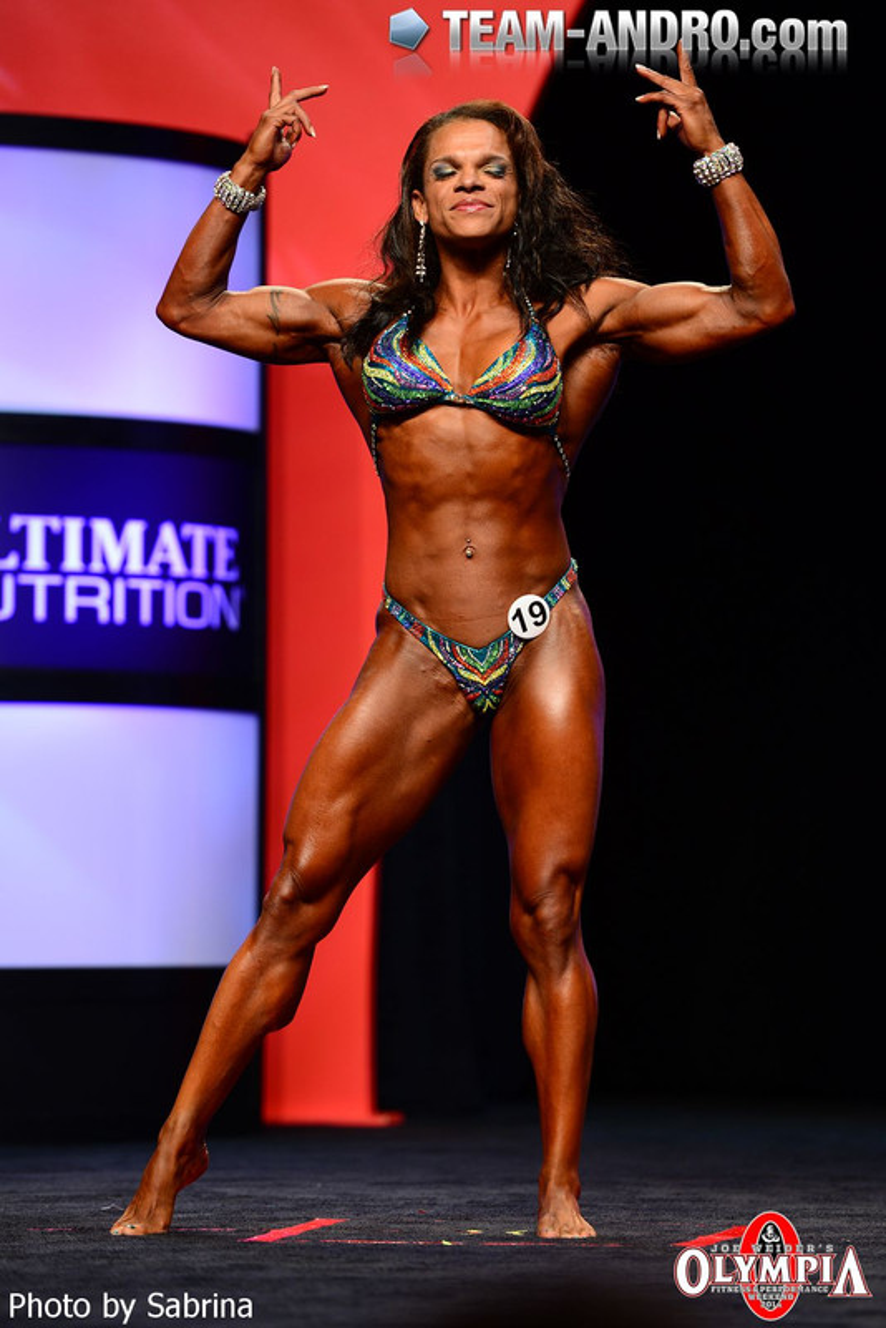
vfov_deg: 11.4
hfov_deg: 7.6
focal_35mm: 180
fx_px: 6639
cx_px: 443
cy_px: 664
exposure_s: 1/200
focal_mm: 180
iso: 500
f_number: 3.2
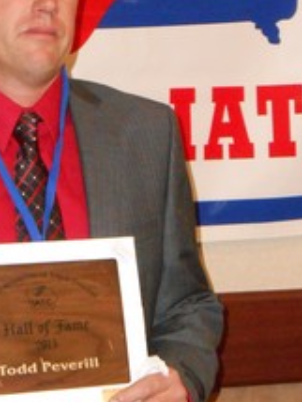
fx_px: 1451
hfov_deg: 11.9
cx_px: 108
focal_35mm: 125
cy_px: 155
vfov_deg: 15.7
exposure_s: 1/60
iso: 1000
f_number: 5.6
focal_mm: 11.3
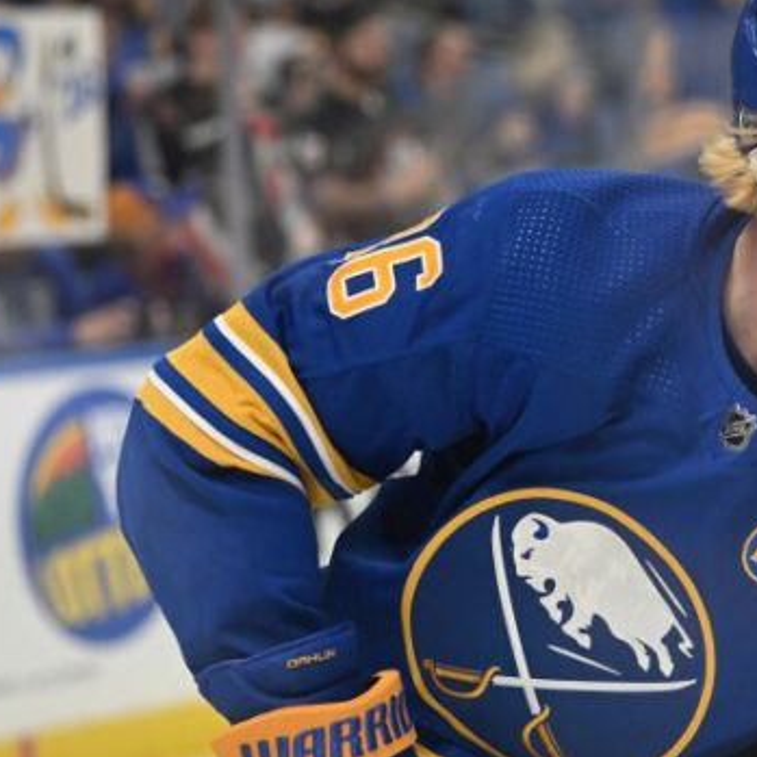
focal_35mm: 191
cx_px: 698
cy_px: 447
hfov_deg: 9.1
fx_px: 4726
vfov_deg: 9.2
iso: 3200
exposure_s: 1/2000
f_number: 3.2
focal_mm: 102
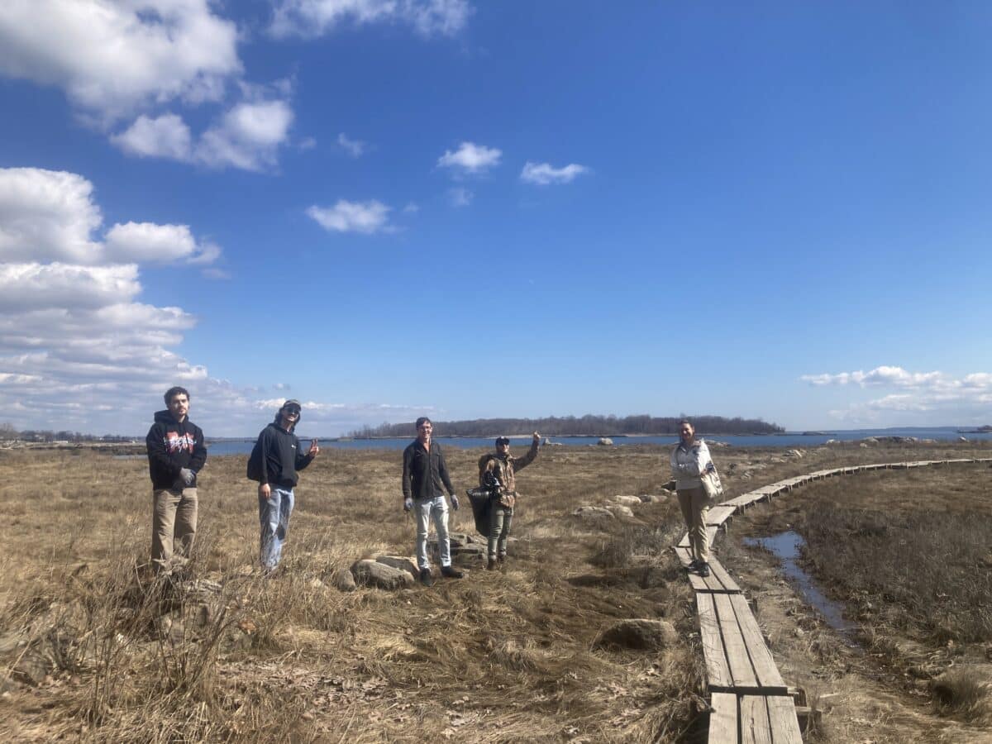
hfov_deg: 63.4
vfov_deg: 49.7
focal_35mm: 28
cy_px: 372
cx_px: 496
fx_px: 802
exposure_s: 1/2857
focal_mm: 3.99
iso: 20
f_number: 1.8
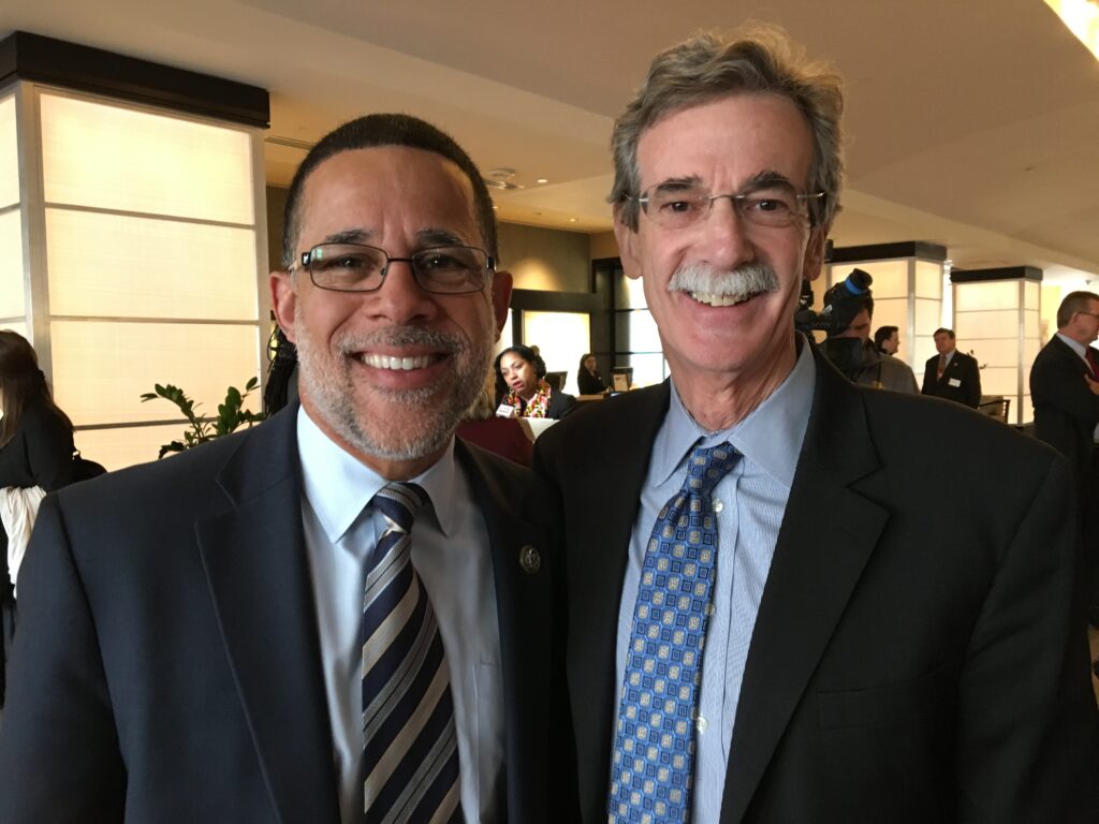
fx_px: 921
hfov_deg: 61.7
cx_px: 550
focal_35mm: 29
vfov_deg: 48.2
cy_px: 412
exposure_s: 1/24
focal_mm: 4.15
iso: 200
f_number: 2.2
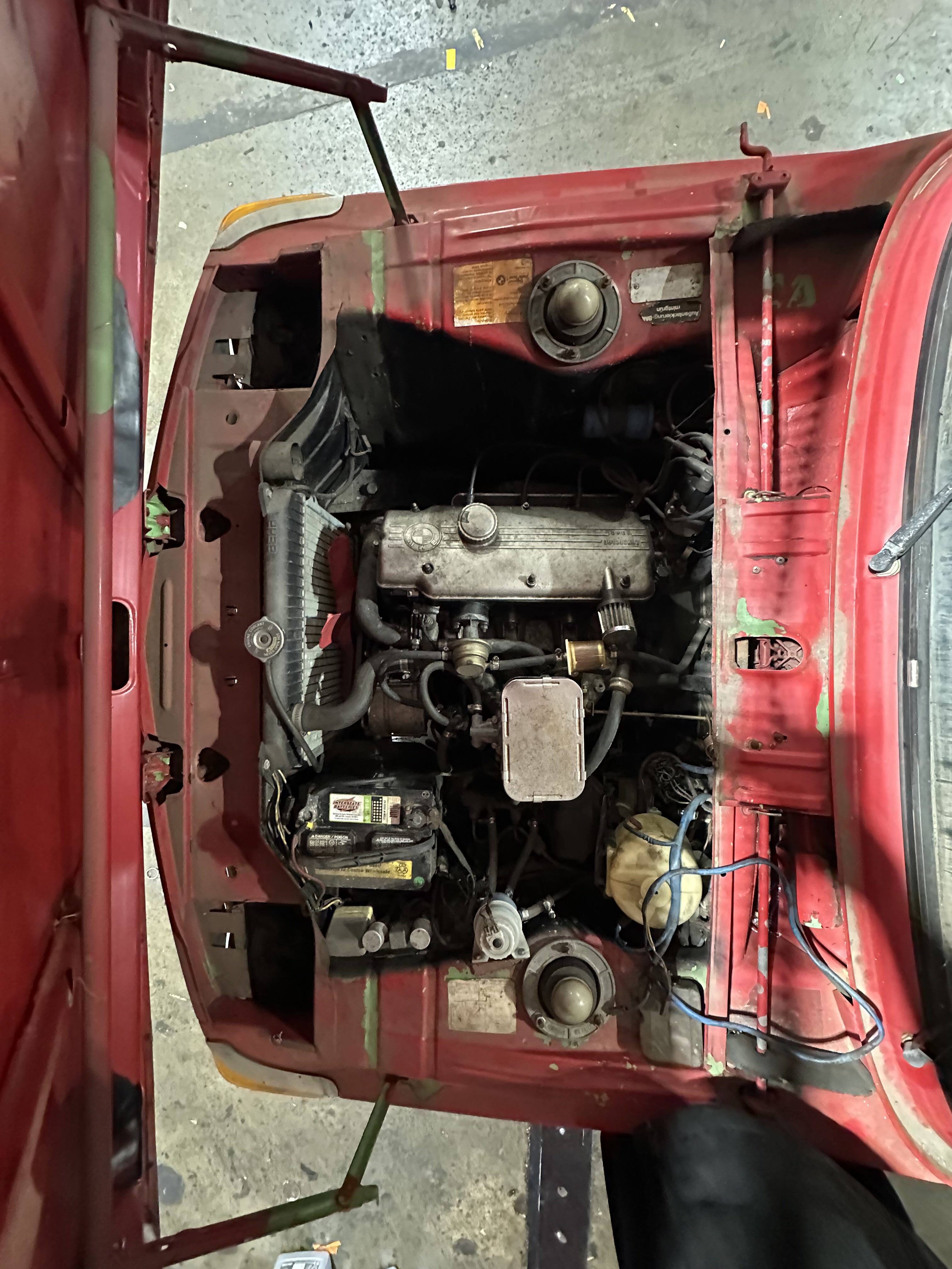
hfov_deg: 85.7
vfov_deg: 102.1
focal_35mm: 14
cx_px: 476
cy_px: 634
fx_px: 513
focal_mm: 2.22
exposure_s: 1/52
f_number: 2.2
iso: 1250
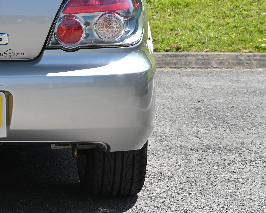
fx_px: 1606
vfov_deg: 7.5
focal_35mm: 204
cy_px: -9
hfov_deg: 9.3
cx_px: -67
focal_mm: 82
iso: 200
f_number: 8
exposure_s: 1/200
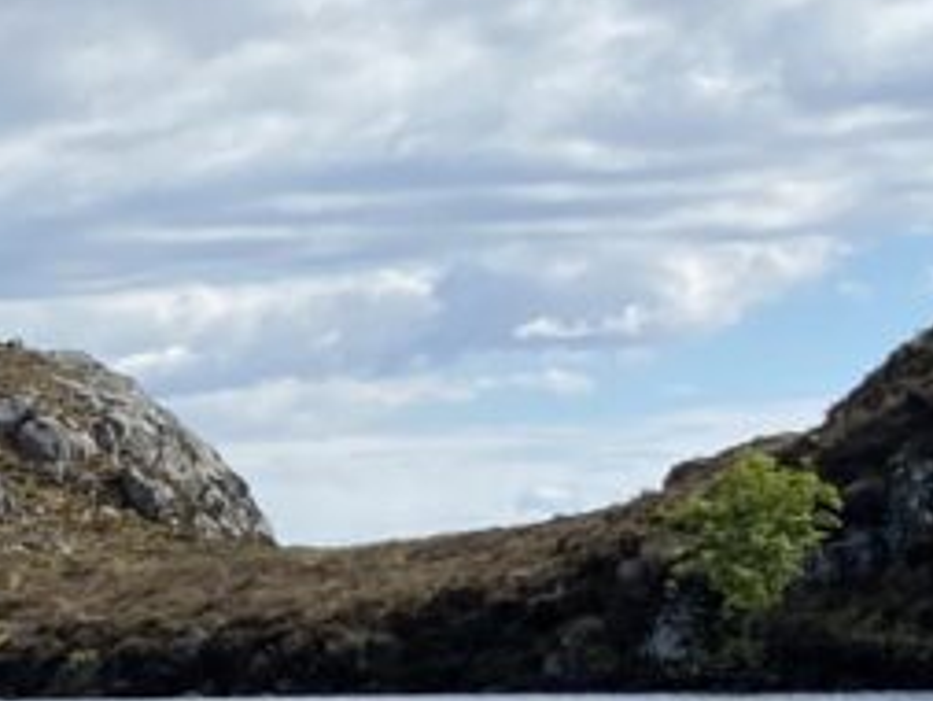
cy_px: 945
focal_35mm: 158
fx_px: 4261
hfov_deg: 11.5
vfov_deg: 9.2
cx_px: -771
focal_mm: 4.25
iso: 32
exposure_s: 1/3401
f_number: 1.8
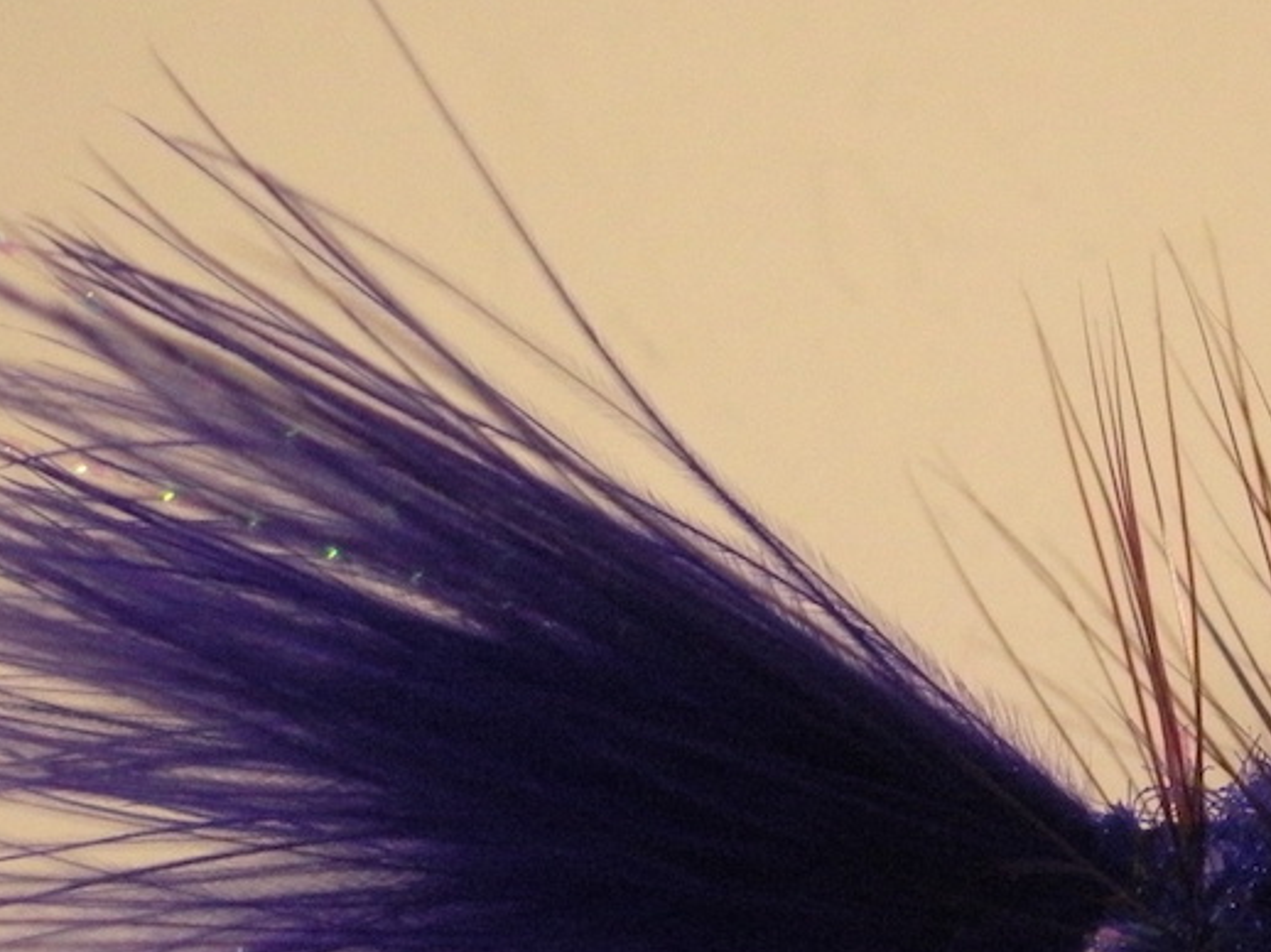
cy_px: 935
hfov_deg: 21.5
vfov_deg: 16.3
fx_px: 3266
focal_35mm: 89
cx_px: 1158
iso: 400
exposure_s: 1/40.5
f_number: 3.5
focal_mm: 6.3
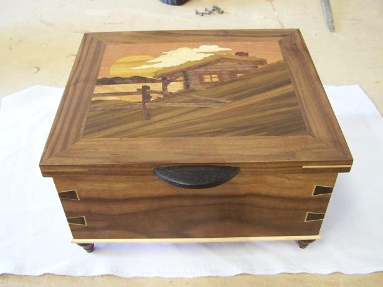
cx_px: 192
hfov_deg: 49.0
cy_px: 144
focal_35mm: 38
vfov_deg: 37.7
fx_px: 420
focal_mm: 6.3
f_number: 2.8
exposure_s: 1/60
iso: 400
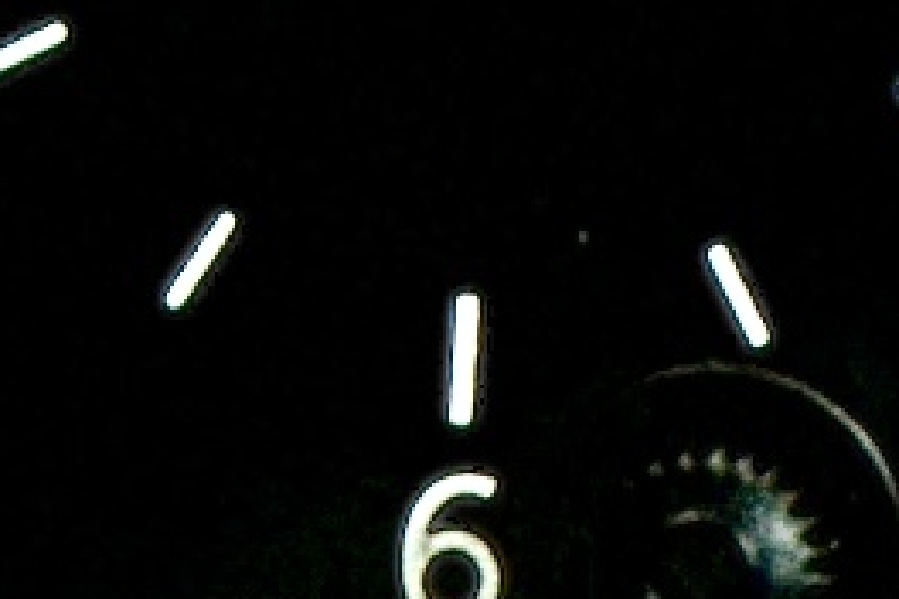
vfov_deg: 1.8
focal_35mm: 755
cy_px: -175
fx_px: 18853
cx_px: 477
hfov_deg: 2.7
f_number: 5.6
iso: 400
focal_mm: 120
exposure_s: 1/10
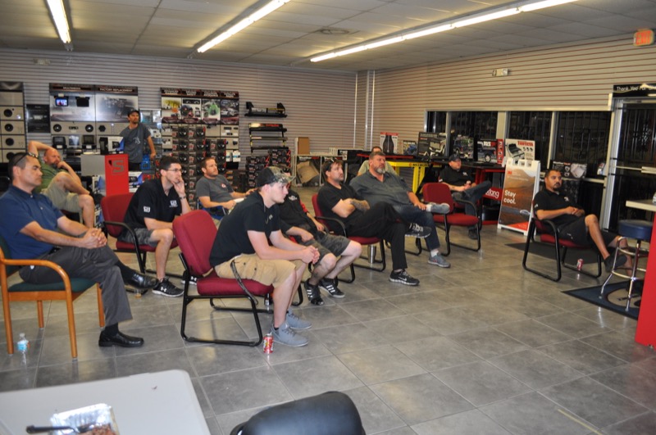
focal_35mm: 27
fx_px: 491
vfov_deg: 47.8
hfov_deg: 67.5
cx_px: 328
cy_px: 218
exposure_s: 1/125
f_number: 3.5
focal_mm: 18
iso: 500
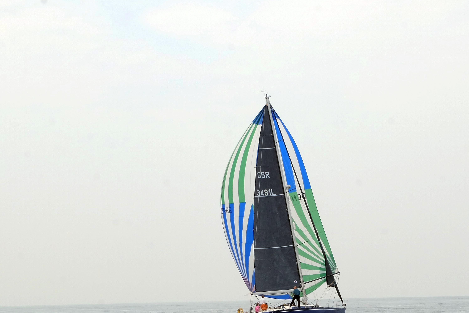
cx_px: 299
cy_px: 235
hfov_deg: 16.6
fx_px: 1602
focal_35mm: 123
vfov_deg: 11.1
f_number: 20
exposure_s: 1/350
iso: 800
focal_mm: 50
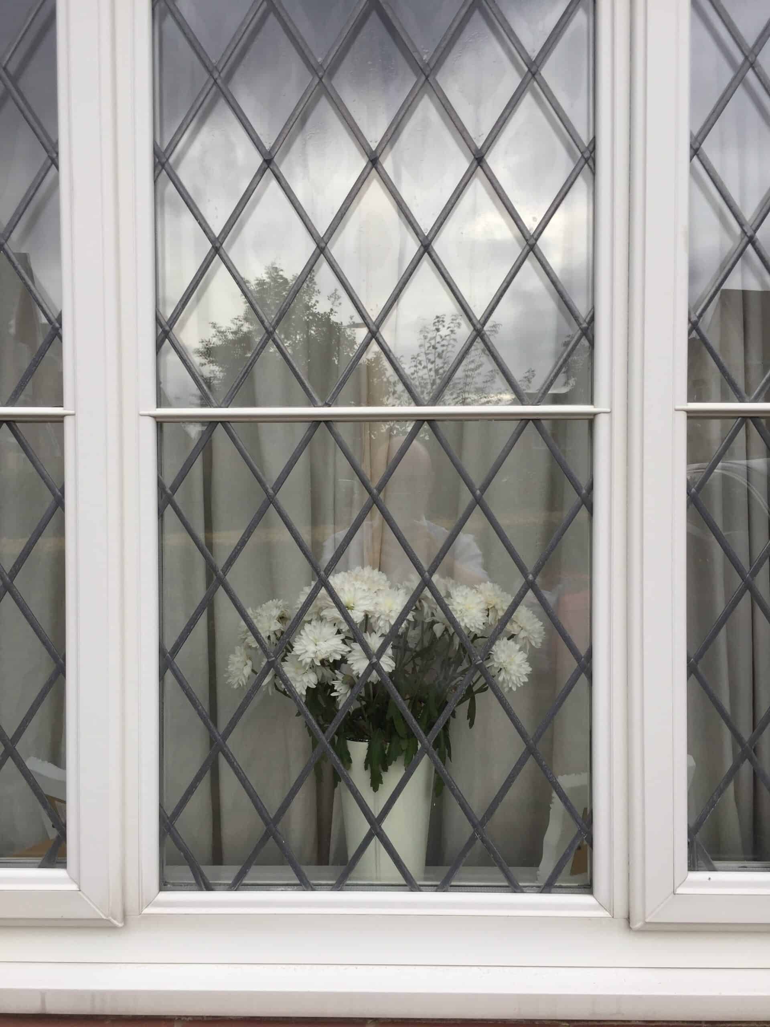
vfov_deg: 61.7
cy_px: 514
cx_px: 385
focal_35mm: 29
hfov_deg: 48.2
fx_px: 860
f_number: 2.2
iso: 32
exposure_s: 1/335
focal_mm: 4.15
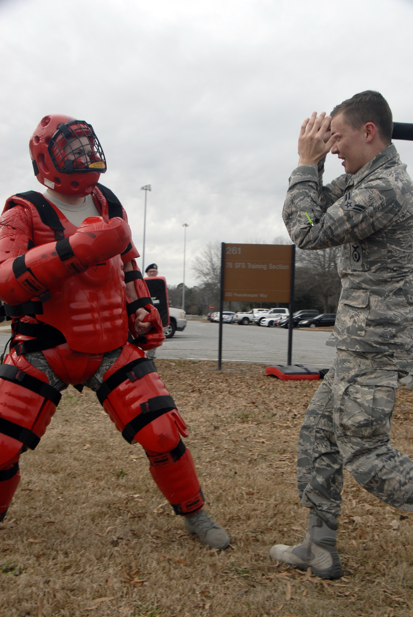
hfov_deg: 33.1
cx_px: 206
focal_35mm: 40
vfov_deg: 47.9
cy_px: 308
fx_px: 695
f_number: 9
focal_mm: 27
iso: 250
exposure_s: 1/320
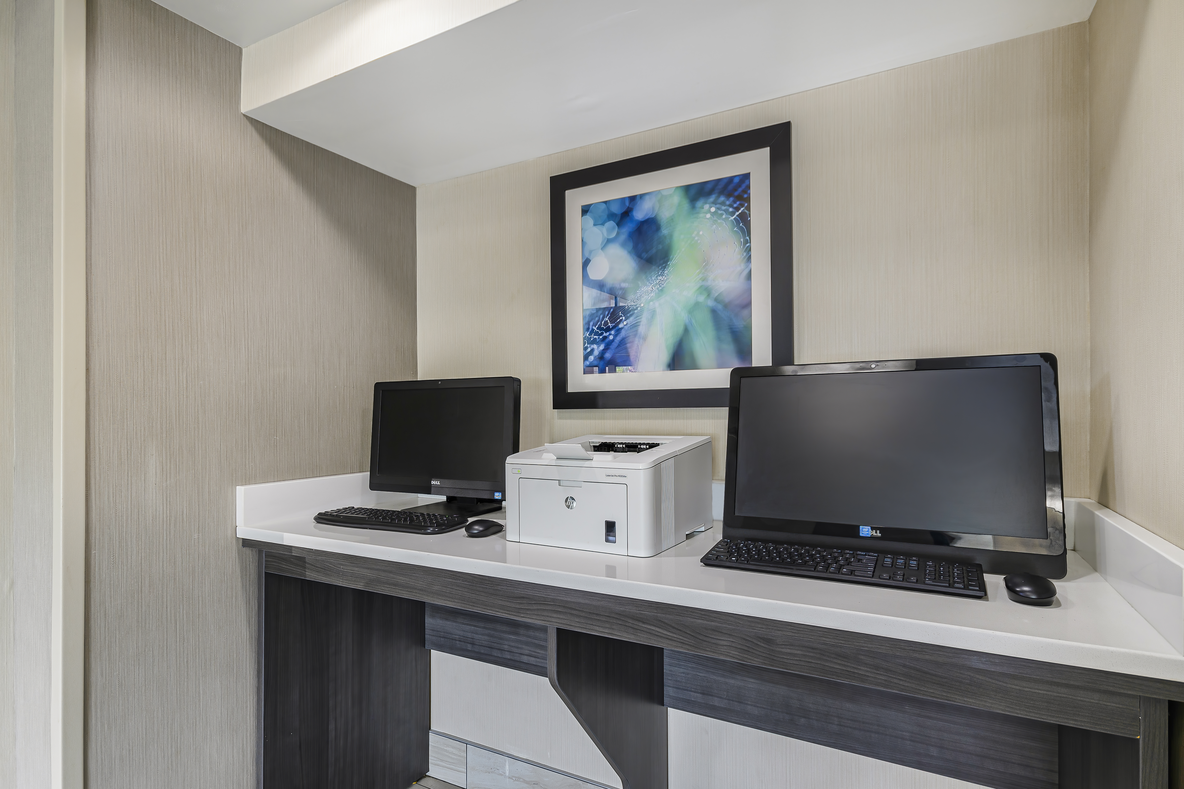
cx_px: 592
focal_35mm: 18
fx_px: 592
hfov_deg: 90.0
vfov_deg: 67.4
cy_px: 394
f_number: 9
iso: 250
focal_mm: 12
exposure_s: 1/2
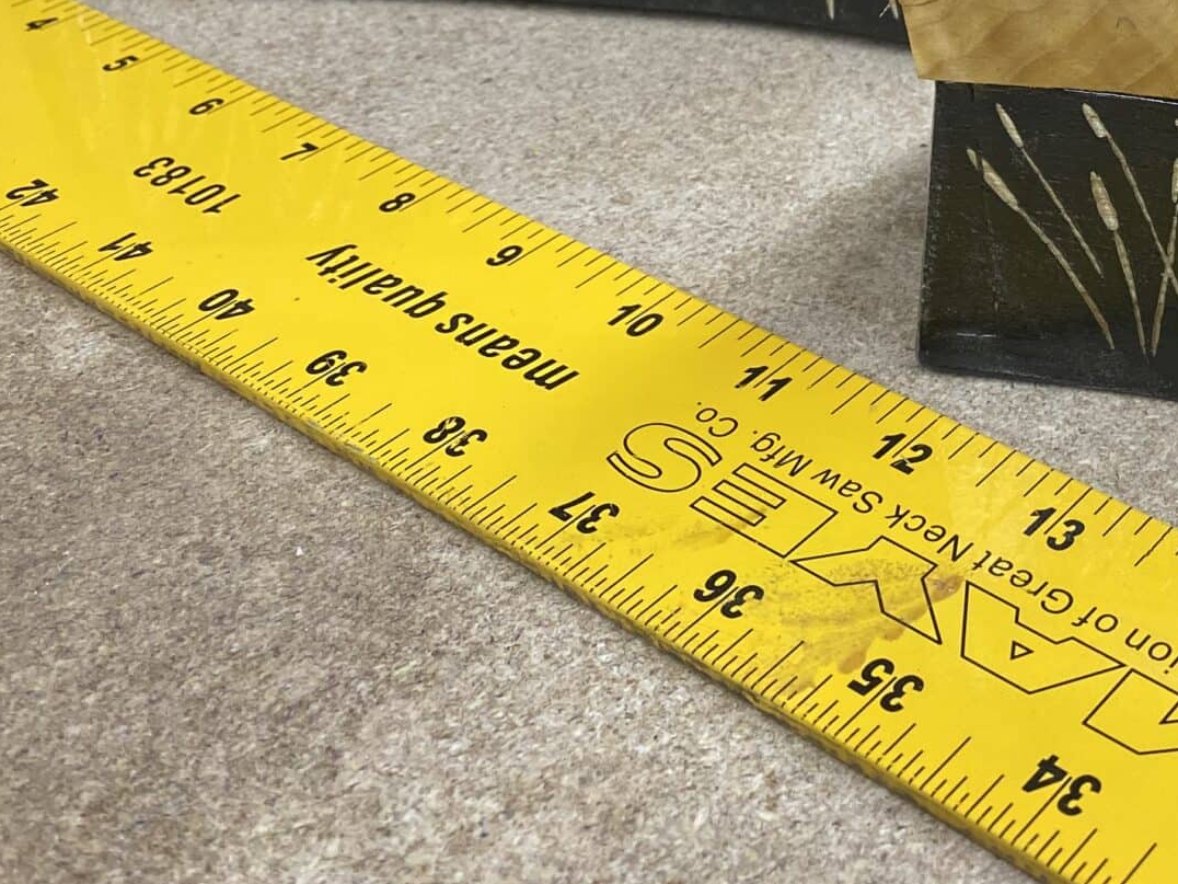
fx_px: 1974
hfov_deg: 31.0
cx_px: 1158
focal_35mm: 58
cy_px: -15
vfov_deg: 24.0
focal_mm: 4.25
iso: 125
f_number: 1.8
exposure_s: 1/120
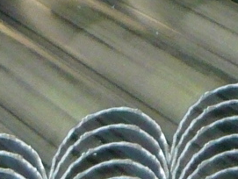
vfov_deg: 5.8
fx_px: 1714
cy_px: -242
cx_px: 164
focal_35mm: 249
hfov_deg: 7.9
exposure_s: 1/30
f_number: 2.8
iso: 400
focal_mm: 5.5
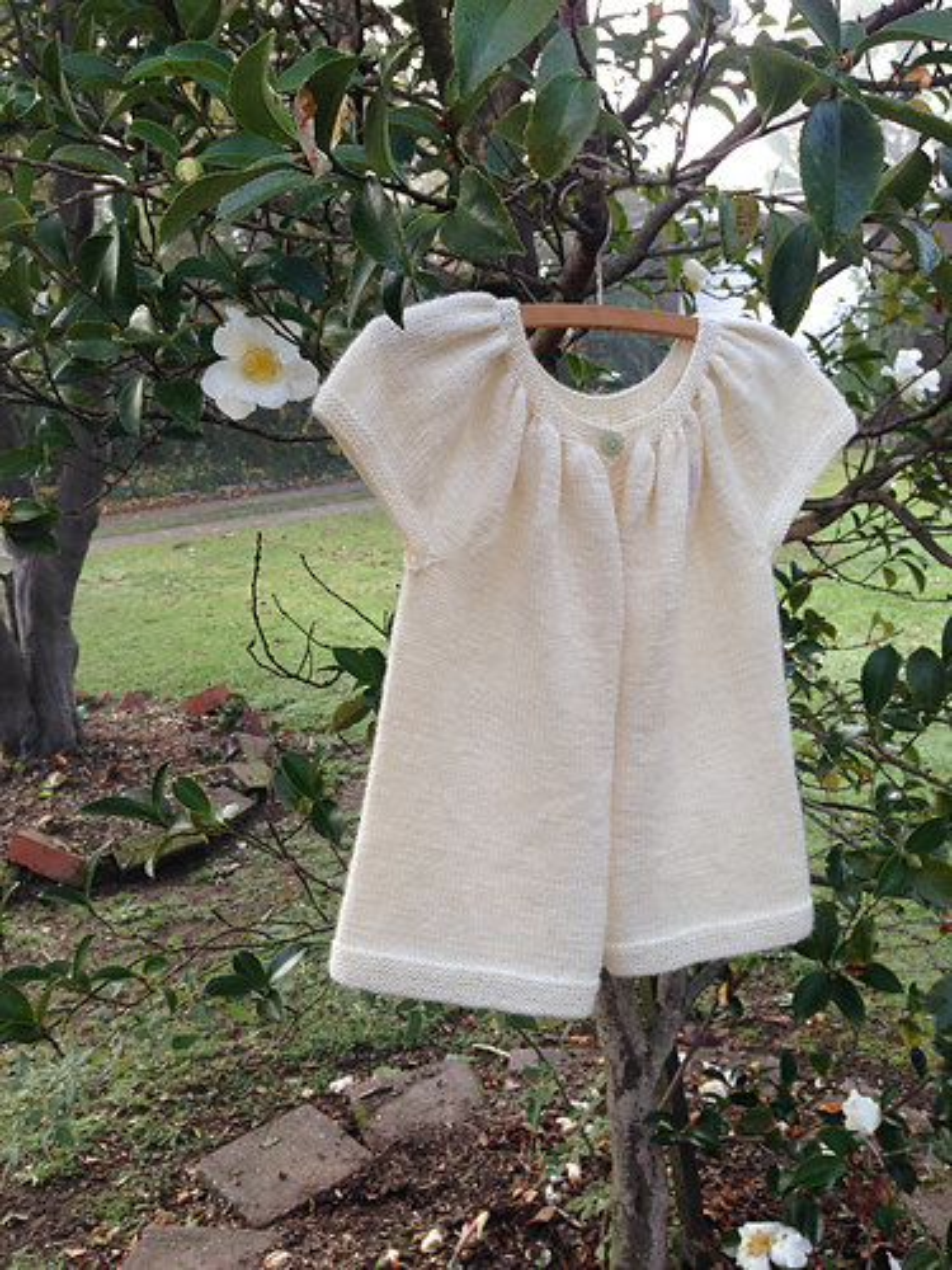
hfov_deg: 42.9
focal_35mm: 33
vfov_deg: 55.4
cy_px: 635
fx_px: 1210
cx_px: 476
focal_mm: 4.12
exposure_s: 1/131
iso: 50
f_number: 2.4
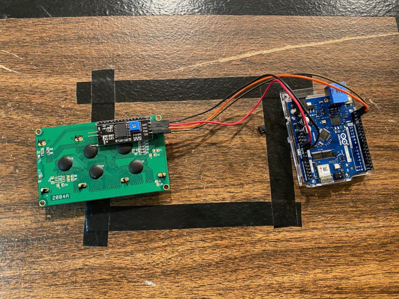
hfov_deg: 67.3
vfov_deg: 53.1
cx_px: 200
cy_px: 150
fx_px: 300
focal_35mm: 26
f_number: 1.8
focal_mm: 4.25
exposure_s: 1/60
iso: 400
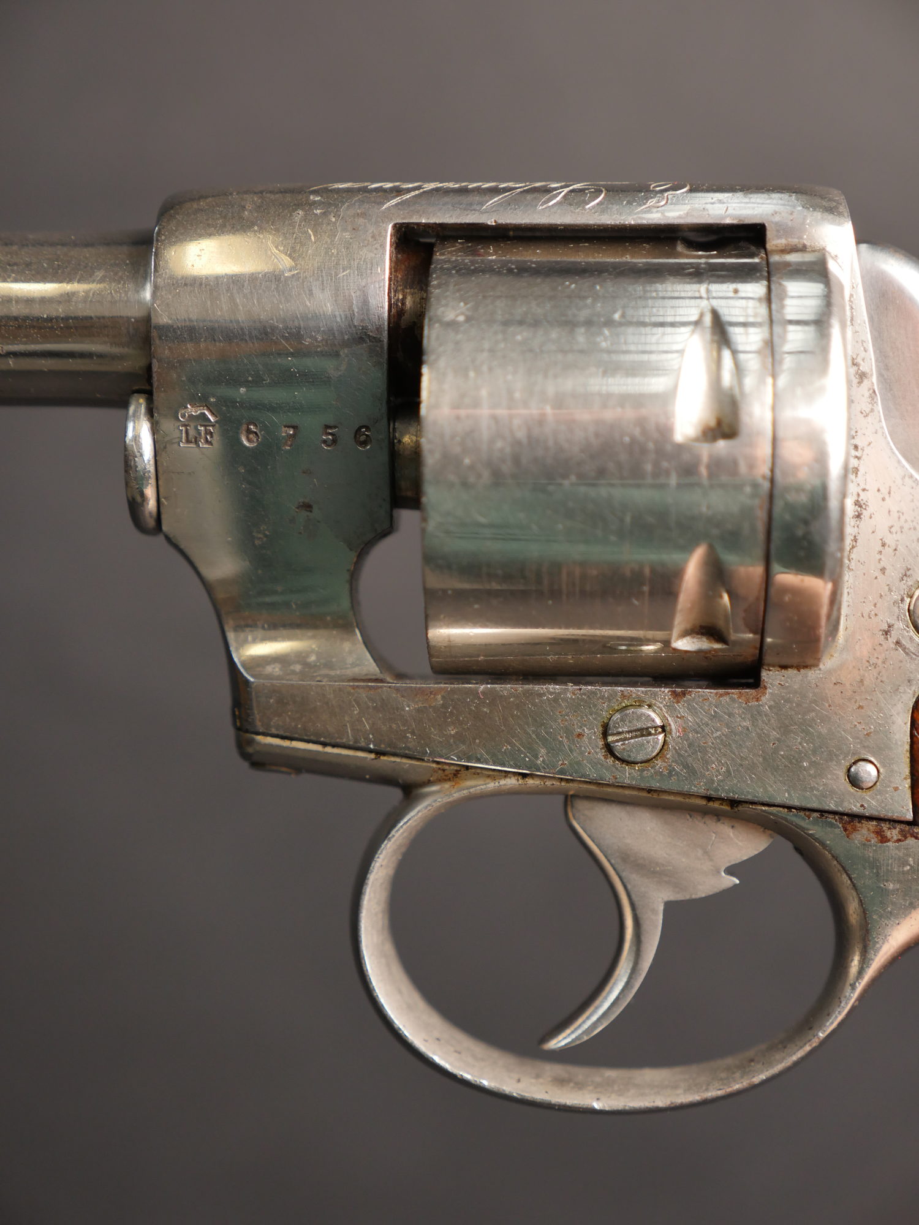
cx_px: 460
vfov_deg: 27.8
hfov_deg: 21.0
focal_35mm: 70
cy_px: 612
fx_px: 2478
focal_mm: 35
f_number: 3.2
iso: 400
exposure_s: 1/160
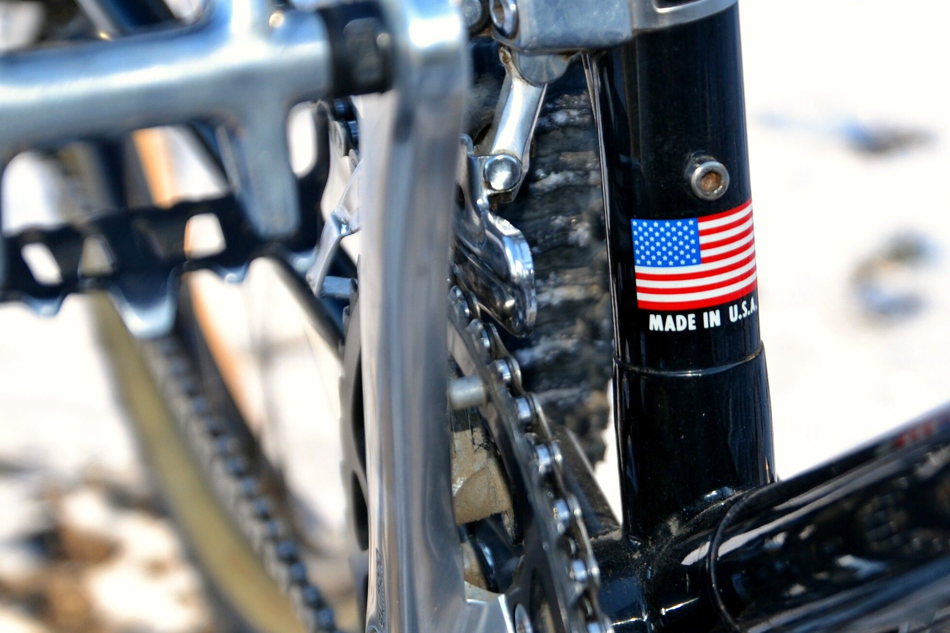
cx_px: 701
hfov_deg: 15.4
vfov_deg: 10.3
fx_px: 3509
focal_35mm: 133
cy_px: 388
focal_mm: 50
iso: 100
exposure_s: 1/200
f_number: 4
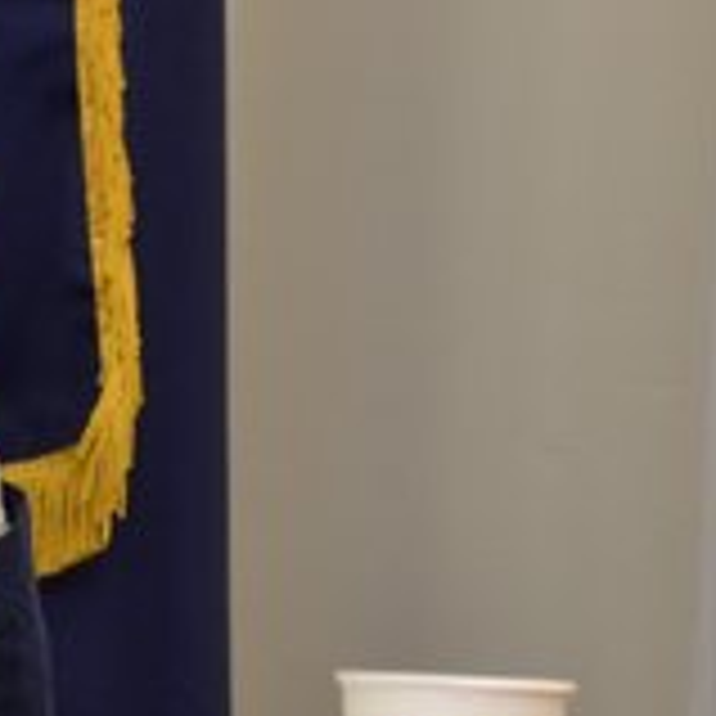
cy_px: 32
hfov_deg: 2.5
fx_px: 16395
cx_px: 212
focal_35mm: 701
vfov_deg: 2.5
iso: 1000
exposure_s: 1/60
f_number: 7.1
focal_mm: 145
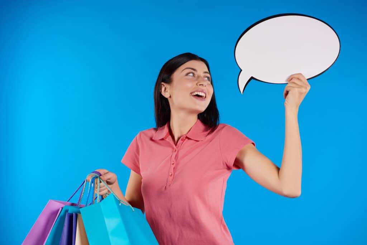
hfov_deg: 28.8
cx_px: 184
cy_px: 122
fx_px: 714
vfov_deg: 19.5
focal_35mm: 70
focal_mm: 70
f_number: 6.3
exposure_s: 1/200
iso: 200
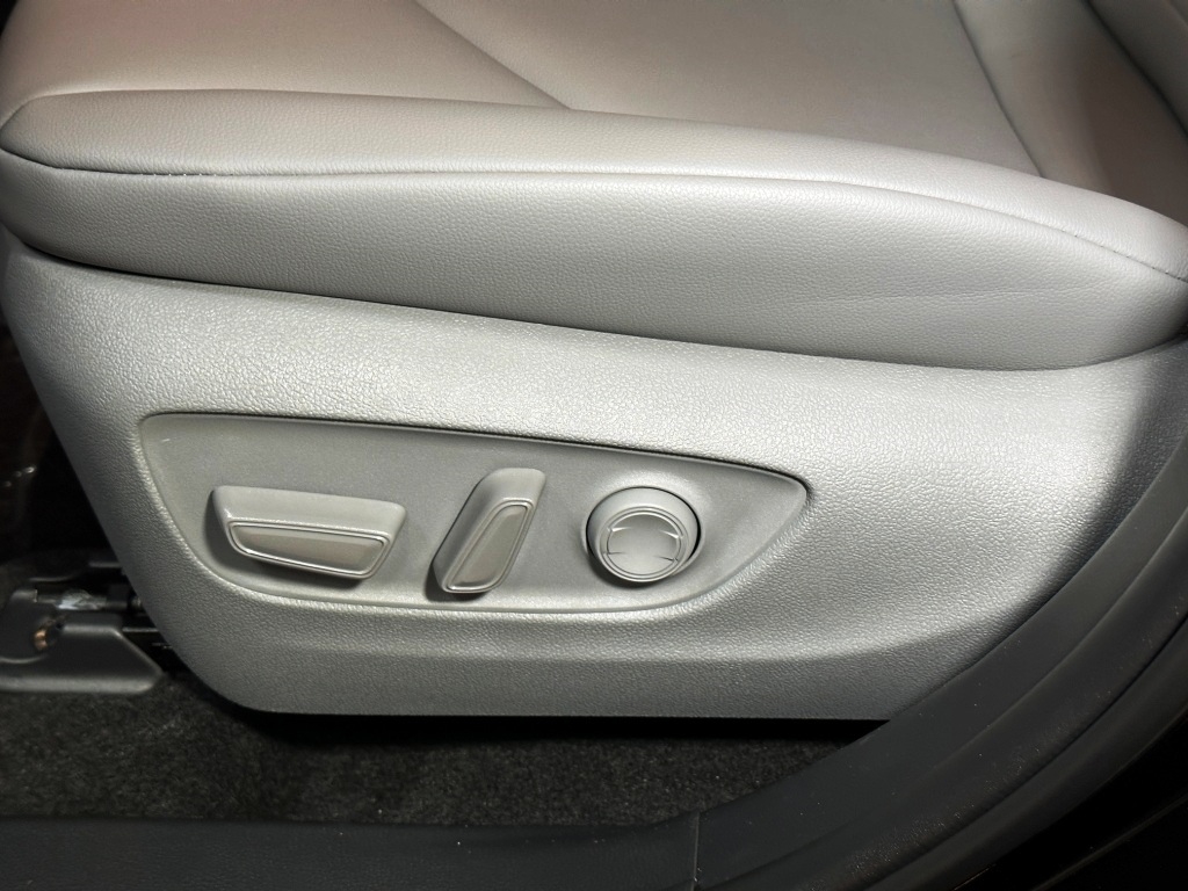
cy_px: 446
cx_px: 594
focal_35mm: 48
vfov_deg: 30.3
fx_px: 1647
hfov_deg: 39.7
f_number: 1.78
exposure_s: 1/40
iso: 200
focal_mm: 6.86
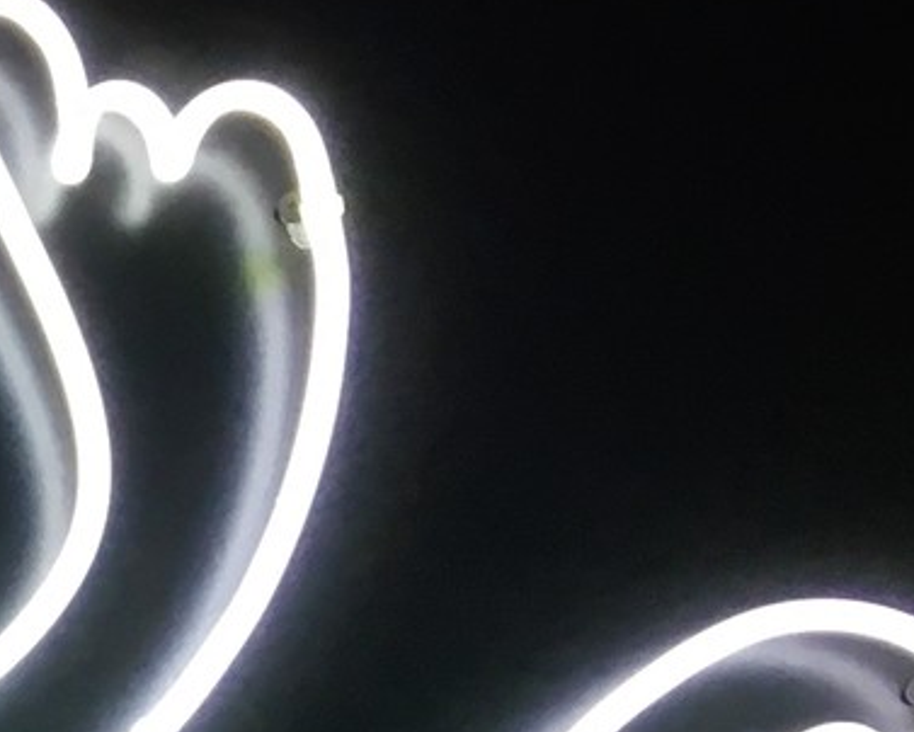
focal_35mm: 150
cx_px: -979
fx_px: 4060
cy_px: 1551
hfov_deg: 11.4
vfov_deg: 9.5
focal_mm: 4.15
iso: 32
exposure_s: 1/33
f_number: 2.2
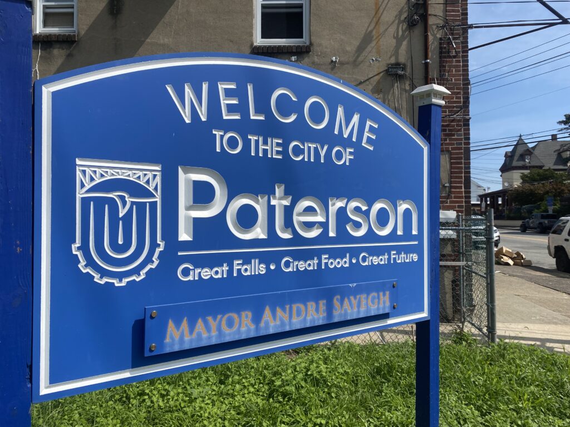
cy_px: 214
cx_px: 285
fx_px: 428
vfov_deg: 53.1
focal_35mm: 26
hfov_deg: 67.3
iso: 32
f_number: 1.8
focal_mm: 4.25
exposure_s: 1/3731
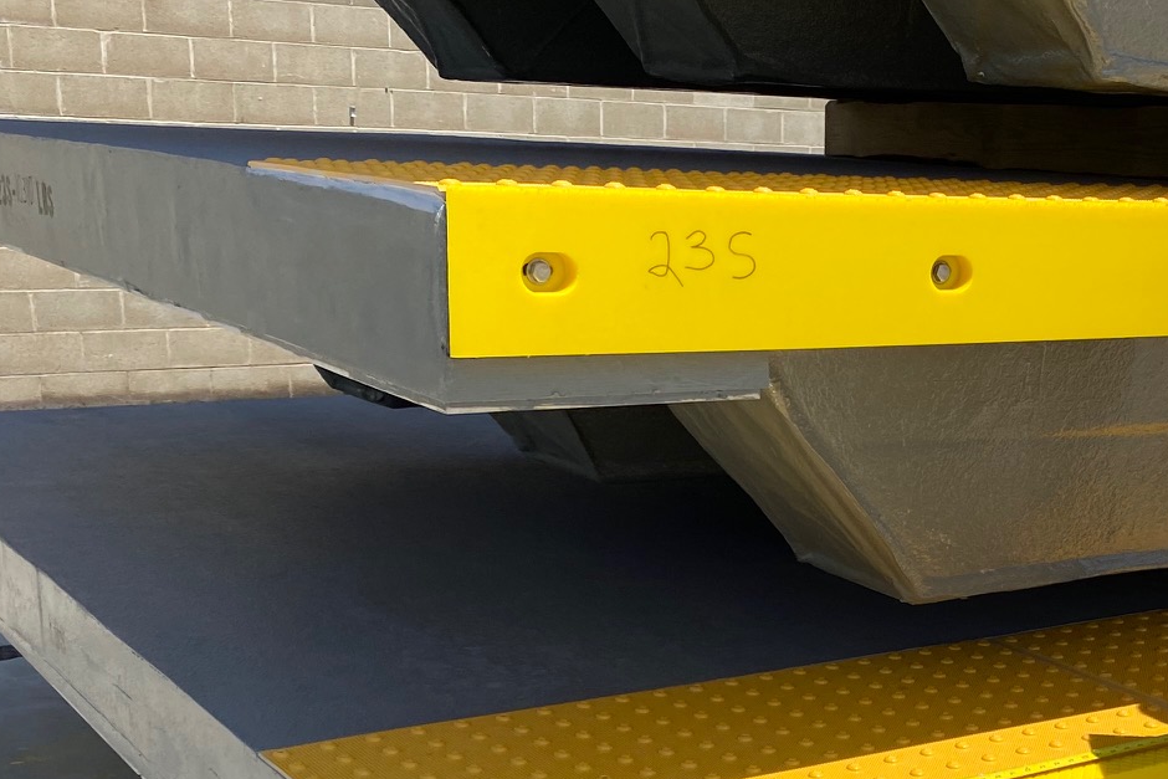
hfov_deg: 33.1
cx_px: 1003
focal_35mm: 58
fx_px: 1882
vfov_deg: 23.0
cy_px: 631
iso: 32
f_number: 1.8
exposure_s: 1/2817
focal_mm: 4.25
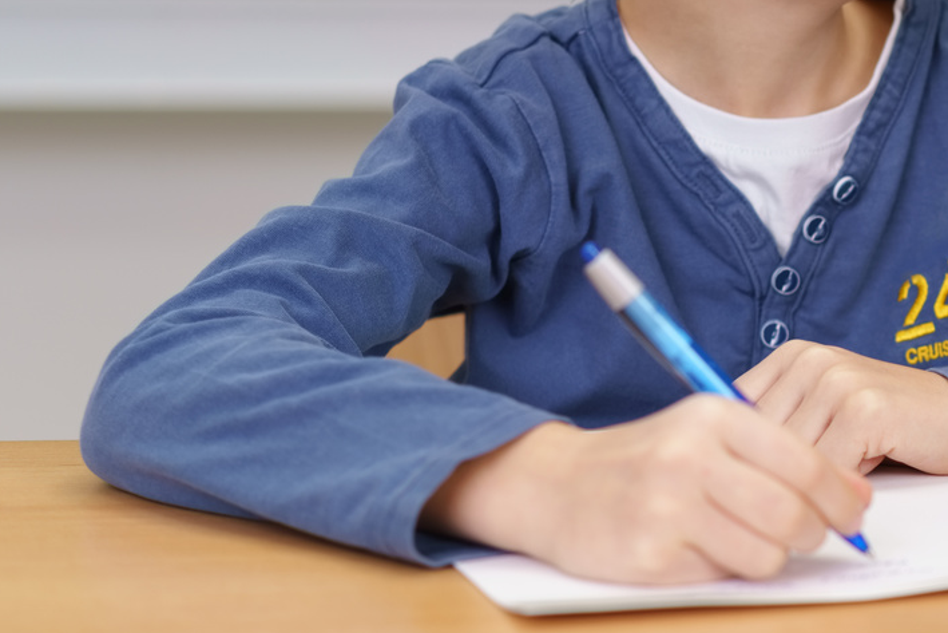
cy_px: 66
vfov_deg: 10.4
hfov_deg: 15.1
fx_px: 3450
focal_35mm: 131
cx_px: 1108
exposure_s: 1/160
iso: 64
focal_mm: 55
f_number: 2.5
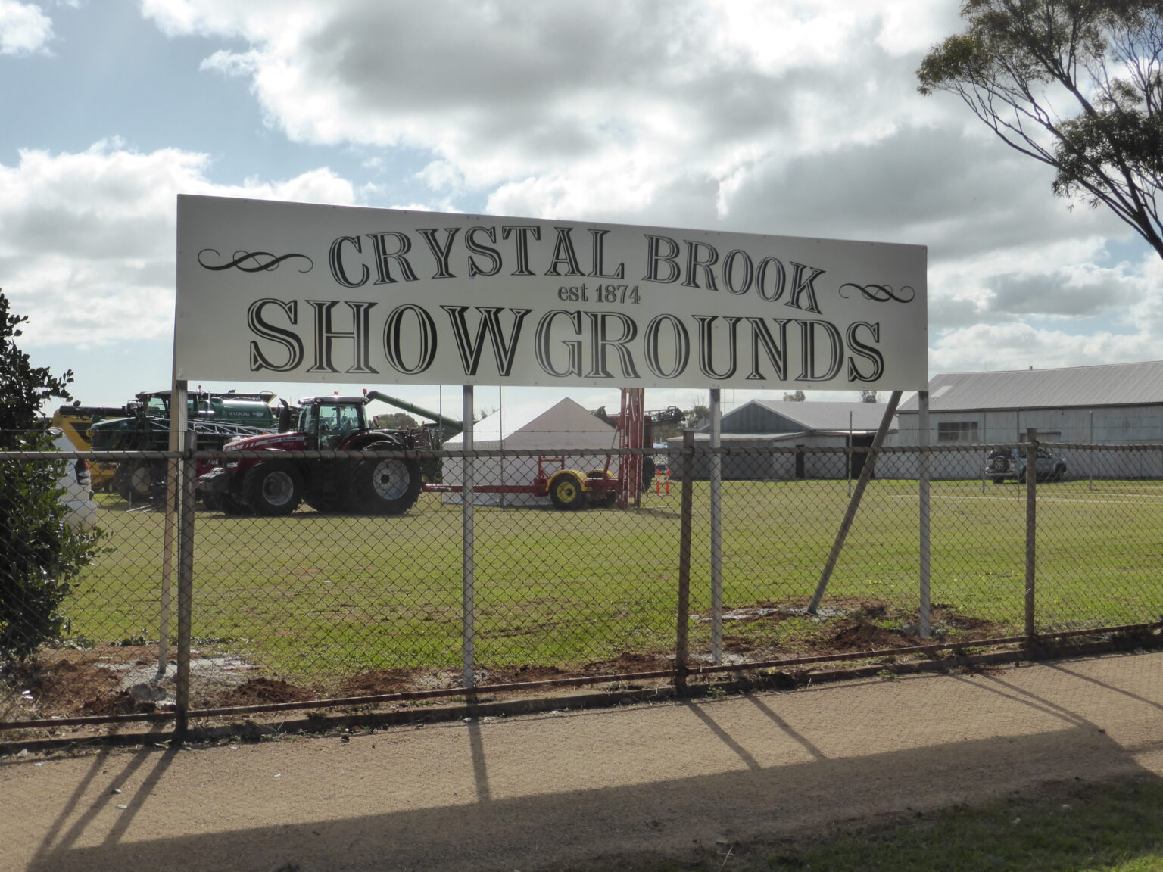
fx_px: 1344
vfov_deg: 36.0
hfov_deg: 46.8
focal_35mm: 40
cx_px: 582
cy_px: 436
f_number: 3.9
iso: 200
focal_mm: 6.9
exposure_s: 1/2000
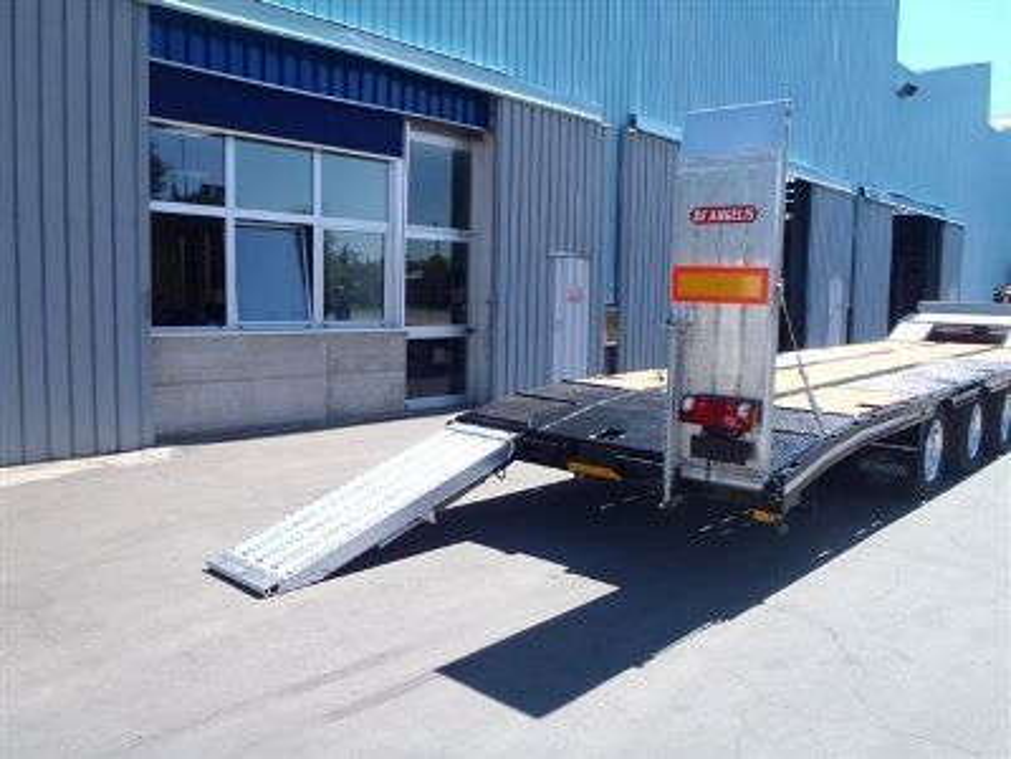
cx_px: 506
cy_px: 380
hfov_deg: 63.4
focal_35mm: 28
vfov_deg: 49.7
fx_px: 818
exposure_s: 1/60
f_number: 10
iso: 125
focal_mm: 5
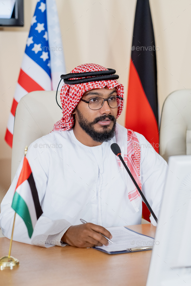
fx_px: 668
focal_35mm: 84
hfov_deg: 16.3
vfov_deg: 24.2
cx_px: 96
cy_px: 143
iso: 800
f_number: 2.8
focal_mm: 56
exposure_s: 1/200
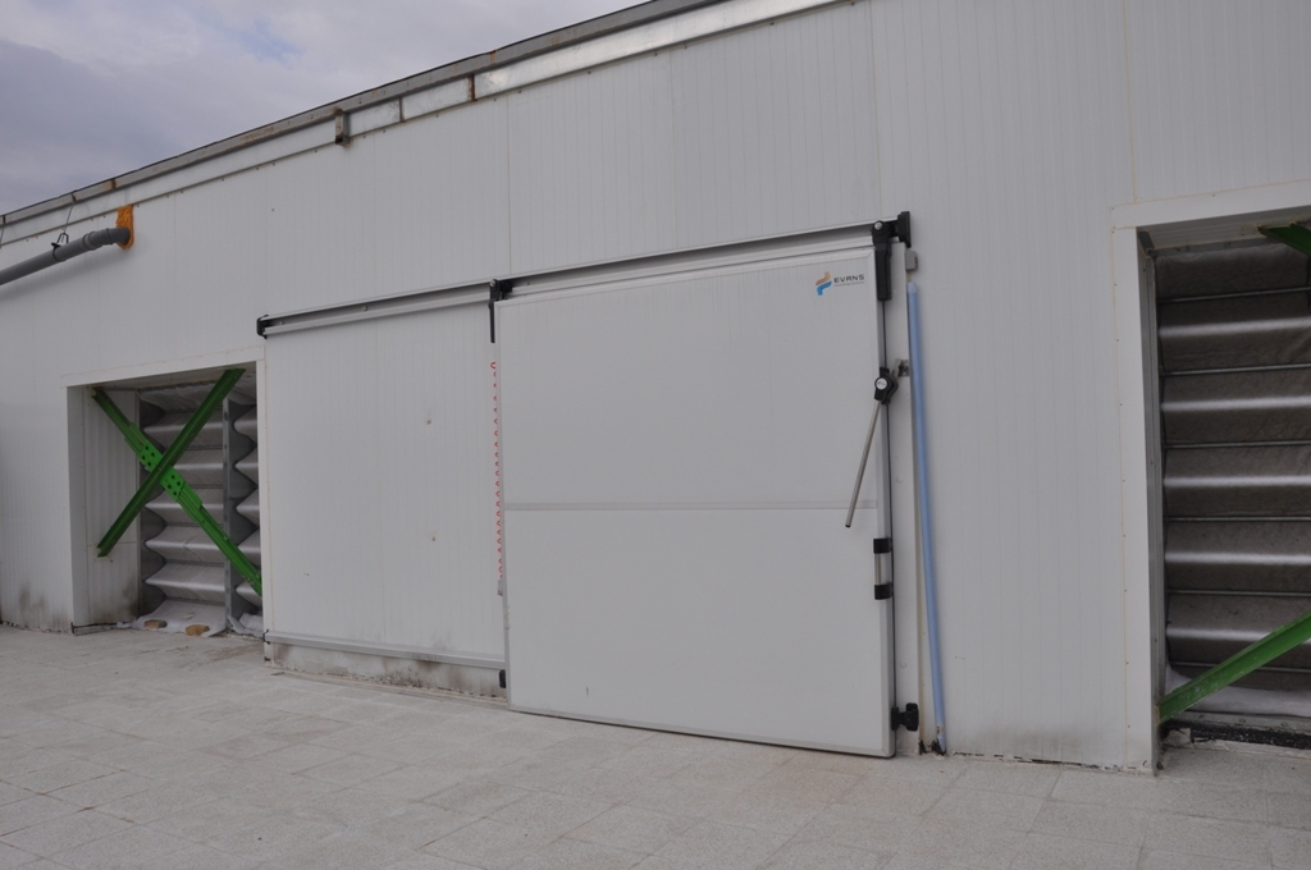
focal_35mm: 27
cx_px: 656
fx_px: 982
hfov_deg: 67.4
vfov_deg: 47.8
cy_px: 435
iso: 200
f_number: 9
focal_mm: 18
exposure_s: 1/320
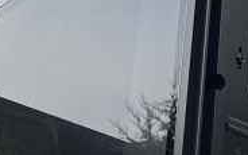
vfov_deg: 14.5
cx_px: 182
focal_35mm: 90
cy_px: 97
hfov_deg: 22.8
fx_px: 608
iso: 50
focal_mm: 4.25
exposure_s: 1/122
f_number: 1.8
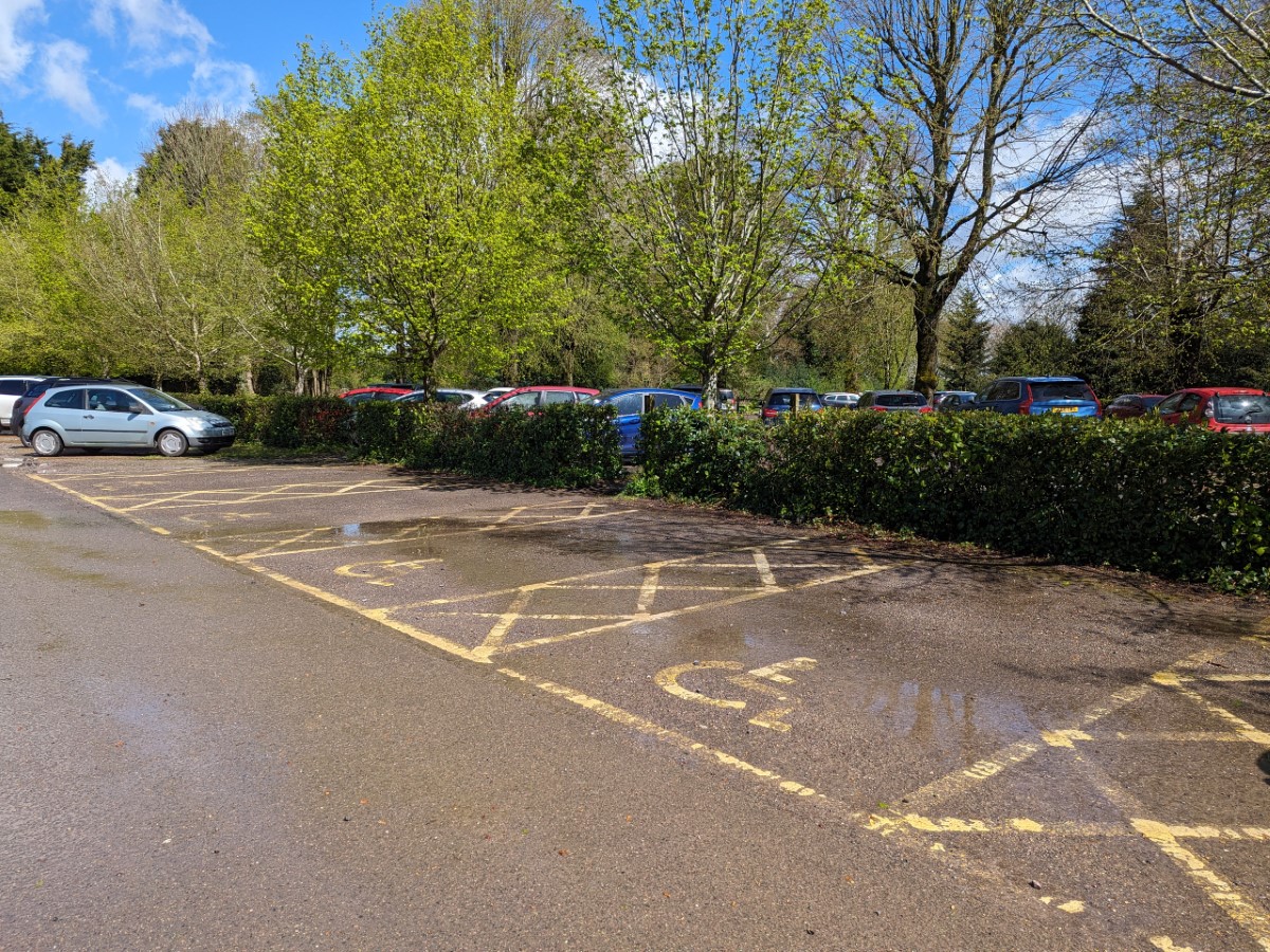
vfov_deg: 56.8
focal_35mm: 24
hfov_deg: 71.6
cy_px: 476
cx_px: 635
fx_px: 881
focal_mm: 6.81
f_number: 1.85
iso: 46
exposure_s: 1/1618
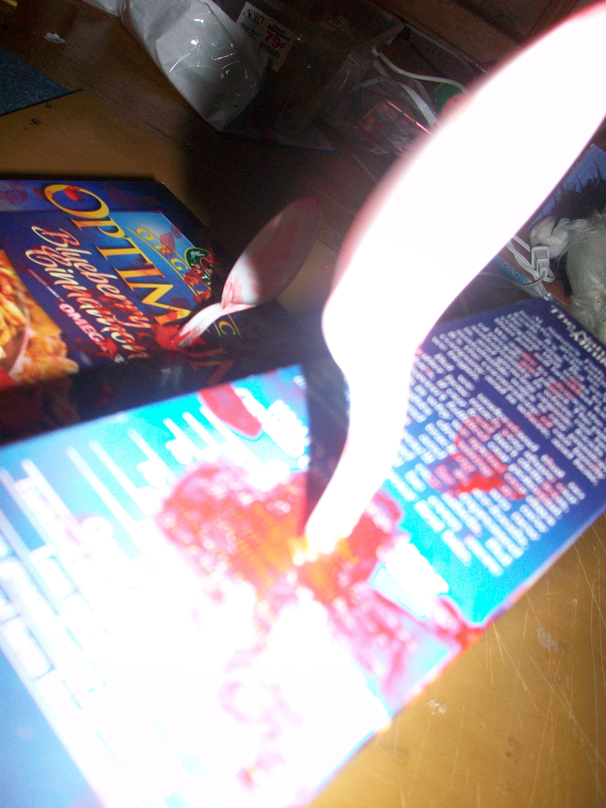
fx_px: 747
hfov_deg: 44.2
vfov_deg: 56.8
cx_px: 303
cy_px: 404
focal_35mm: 32
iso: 120
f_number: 2.8
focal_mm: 5.7
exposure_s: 1/60
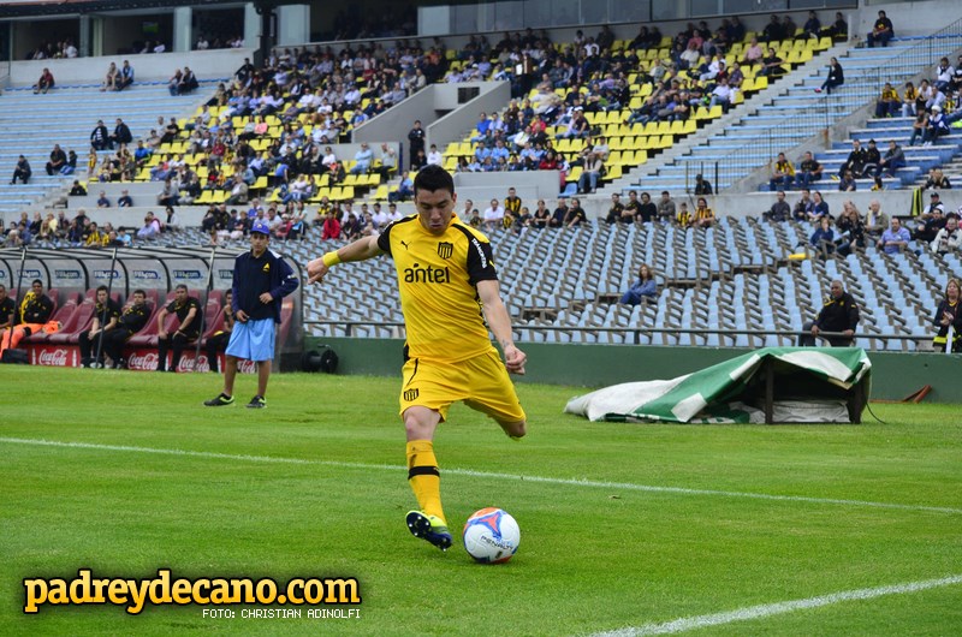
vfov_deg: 13.4
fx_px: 2720
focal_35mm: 102
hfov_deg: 20.1
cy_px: 318
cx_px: 481
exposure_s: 1/500
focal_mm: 68
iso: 800
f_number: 5.6
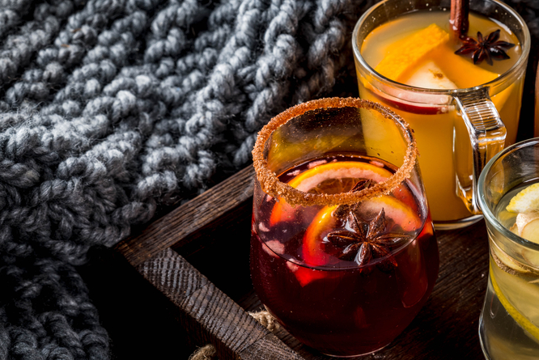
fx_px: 1573
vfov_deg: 13.1
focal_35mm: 105
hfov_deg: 19.3
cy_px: 175
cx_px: 382
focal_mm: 70
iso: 100
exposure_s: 1/200
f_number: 11
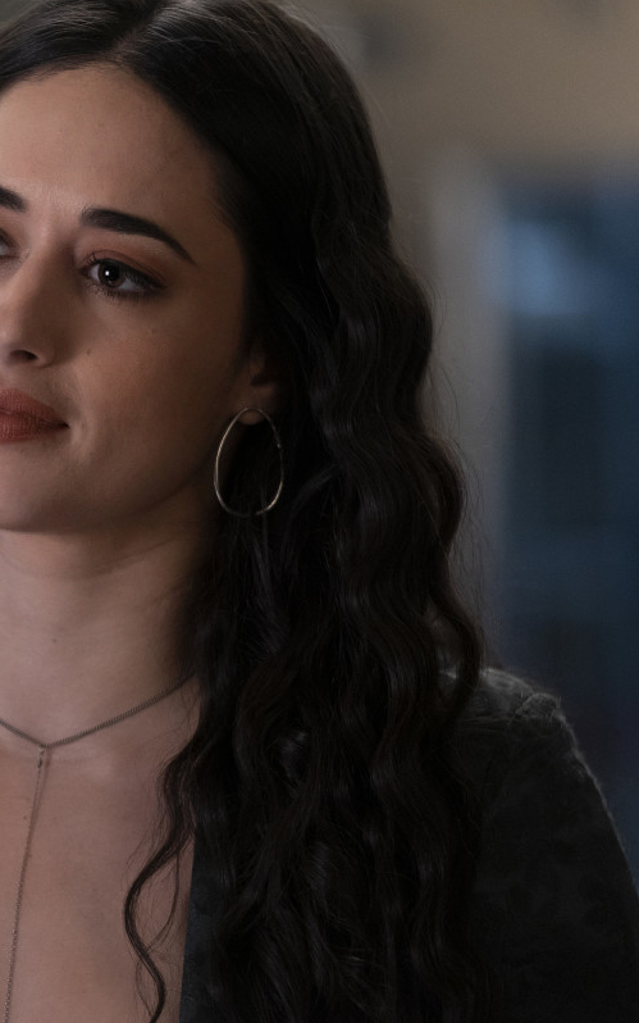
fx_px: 7047
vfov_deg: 8.3
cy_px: 512
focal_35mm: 253
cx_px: -79
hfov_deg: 5.2
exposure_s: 1/200
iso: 3200
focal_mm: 165
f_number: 3.5
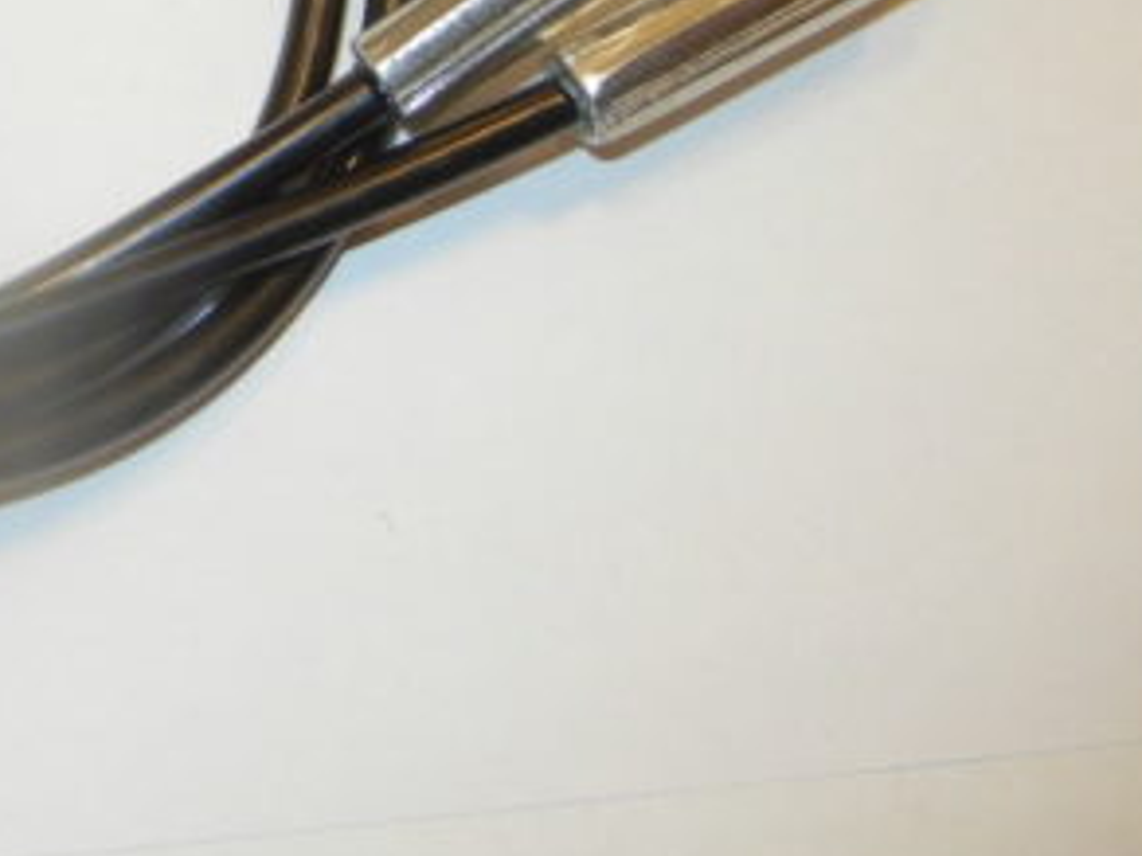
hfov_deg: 23.0
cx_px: -176
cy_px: -156
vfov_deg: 17.8
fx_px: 2606
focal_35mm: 79
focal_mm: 5.4
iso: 160
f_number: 3.5
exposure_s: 1/104
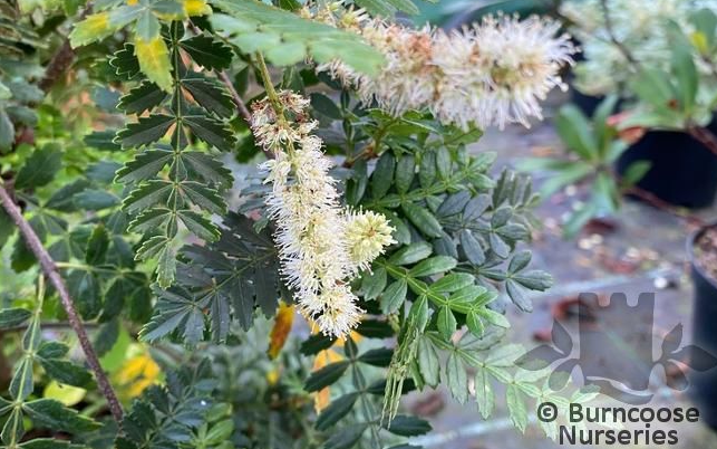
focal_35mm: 30
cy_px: 178
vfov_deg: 41.6
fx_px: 586
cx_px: 352
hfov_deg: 62.9
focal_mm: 4.25
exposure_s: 1/64
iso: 125
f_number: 1.8
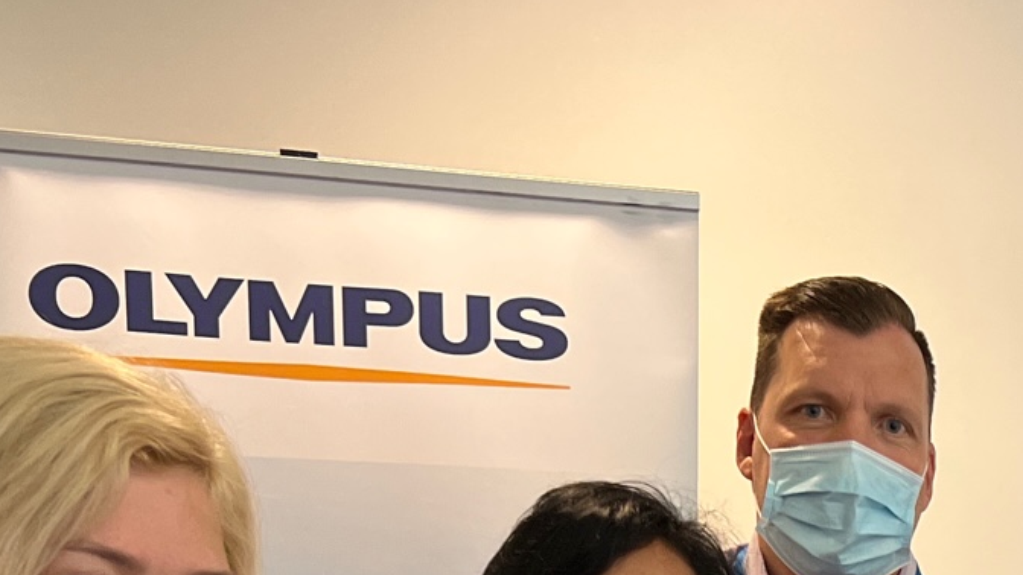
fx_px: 2306
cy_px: 1107
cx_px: 1139
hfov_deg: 23.4
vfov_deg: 12.7
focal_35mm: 85
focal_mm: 5.7
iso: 125
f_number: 1.5
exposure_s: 1/50
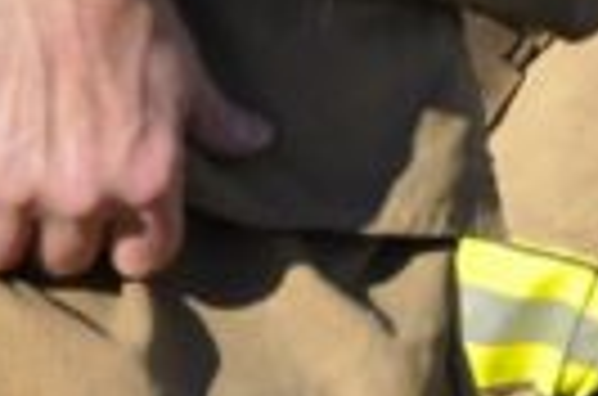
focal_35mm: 985
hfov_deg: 2.1
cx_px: 1731
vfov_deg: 1.4
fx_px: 16325
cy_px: 70
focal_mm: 105
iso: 320
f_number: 11
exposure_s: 1/320
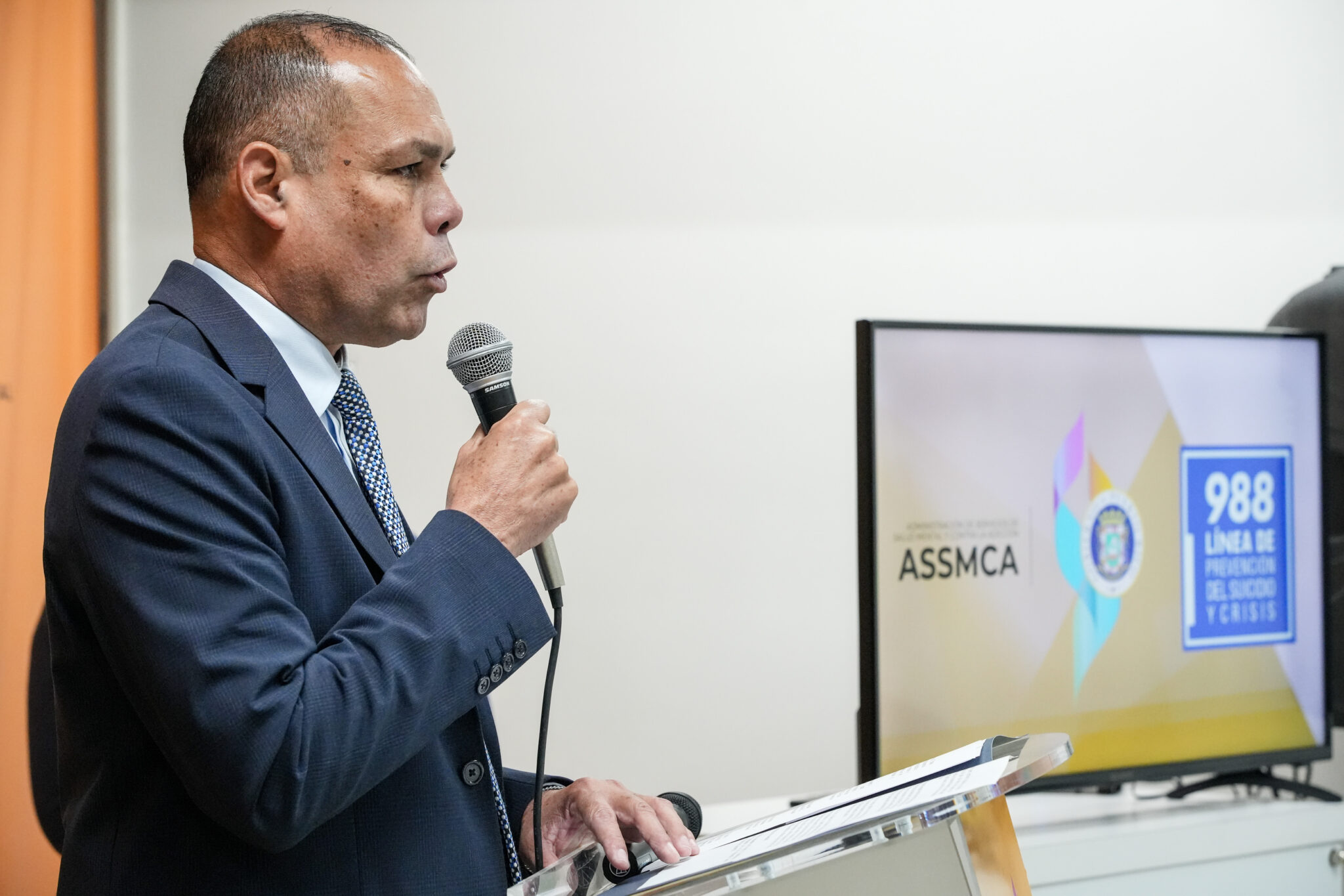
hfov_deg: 19.5
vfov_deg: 13.0
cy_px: 448
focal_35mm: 105
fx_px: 3919
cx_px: 672
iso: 6400
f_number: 6.3
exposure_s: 1/250
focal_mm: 105
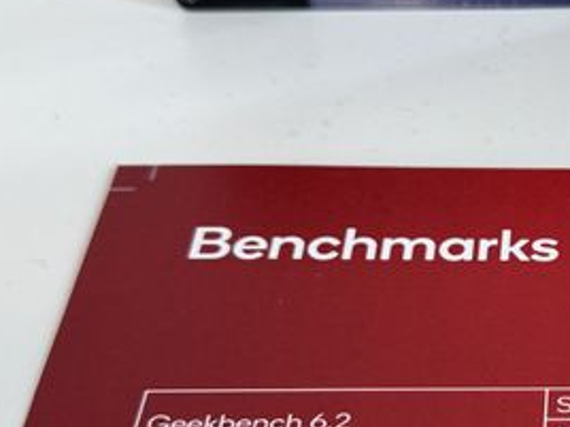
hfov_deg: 21.2
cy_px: 302
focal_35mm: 87
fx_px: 1433
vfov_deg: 16.9
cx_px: 644
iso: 160
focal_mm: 6.76
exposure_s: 1/120
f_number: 1.78
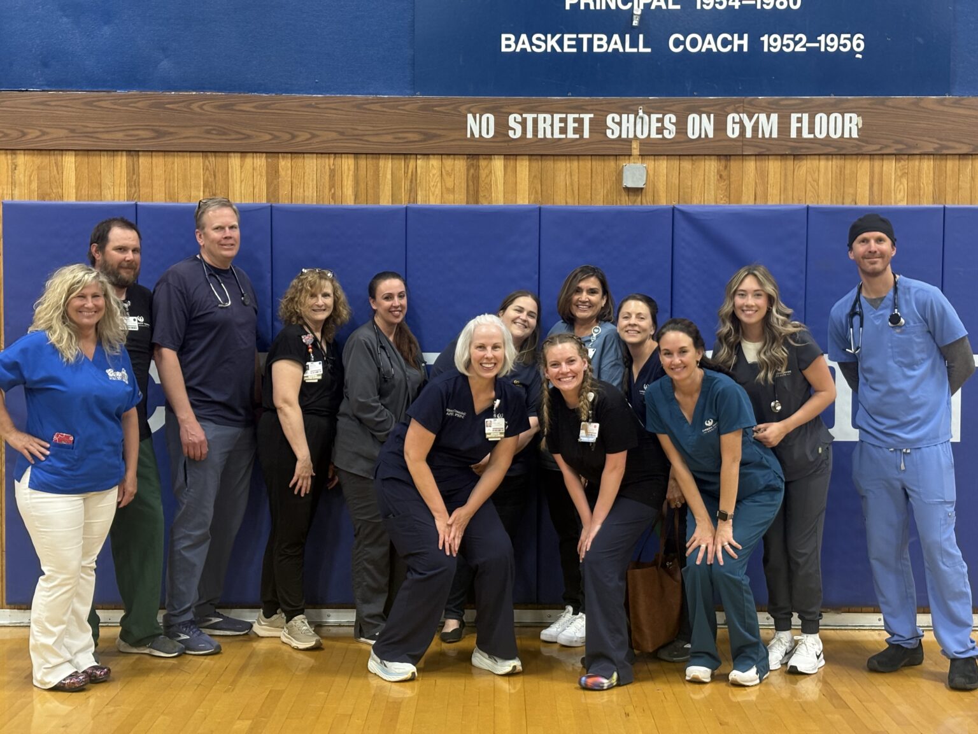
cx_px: 489
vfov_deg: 28.0
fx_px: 1469
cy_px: 367
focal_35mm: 52
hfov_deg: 36.8
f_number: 1.6
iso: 125
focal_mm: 5.96
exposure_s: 1/40
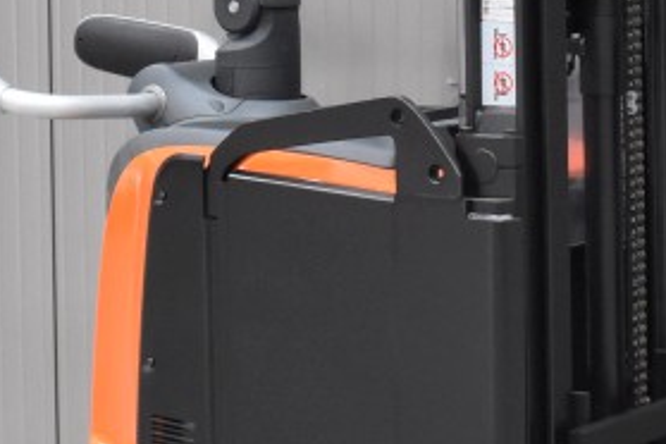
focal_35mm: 174
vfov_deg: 7.8
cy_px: -33
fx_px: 3222
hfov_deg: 11.7
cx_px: 671
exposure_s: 1/25
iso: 1600
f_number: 7.1
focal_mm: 27
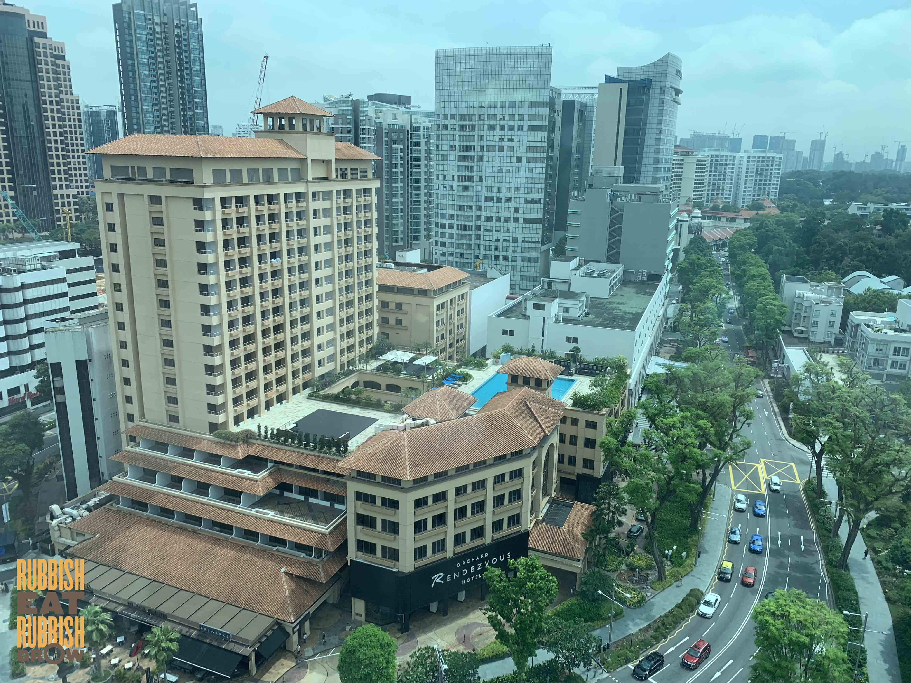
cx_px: 456
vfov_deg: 53.1
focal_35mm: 26
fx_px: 684
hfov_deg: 67.3
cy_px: 342
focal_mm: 4.25
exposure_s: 1/573
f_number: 1.8
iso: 25
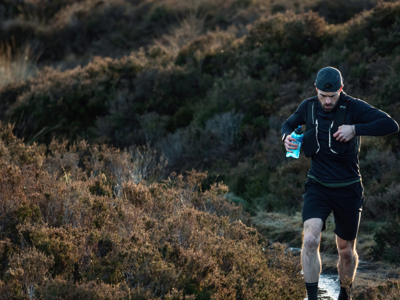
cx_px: 252
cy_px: 182
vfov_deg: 3.7
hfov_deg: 5.0
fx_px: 4588
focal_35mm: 397
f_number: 2.8
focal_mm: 150
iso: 640
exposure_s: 1/1600
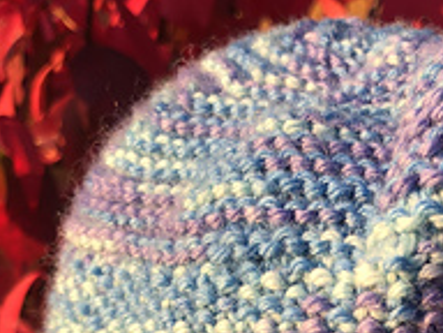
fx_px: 934
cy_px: 429
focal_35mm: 73
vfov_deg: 18.8
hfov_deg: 25.7
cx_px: 411
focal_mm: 3.99
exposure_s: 1/248
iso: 20
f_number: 1.8
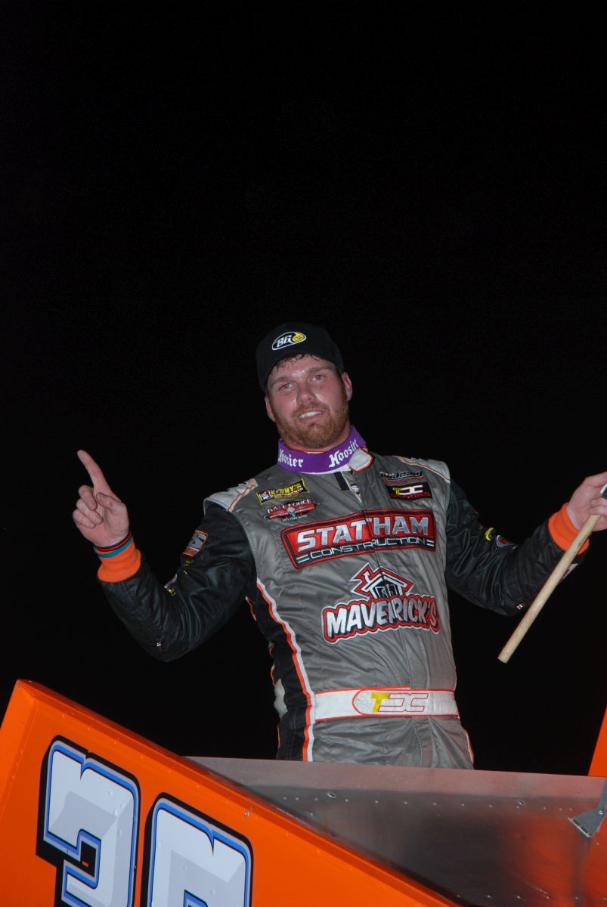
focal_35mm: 105
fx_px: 2649
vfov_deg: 19.4
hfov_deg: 13.1
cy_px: 454
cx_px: 304
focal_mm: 70
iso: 400
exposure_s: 1/60
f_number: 5.6
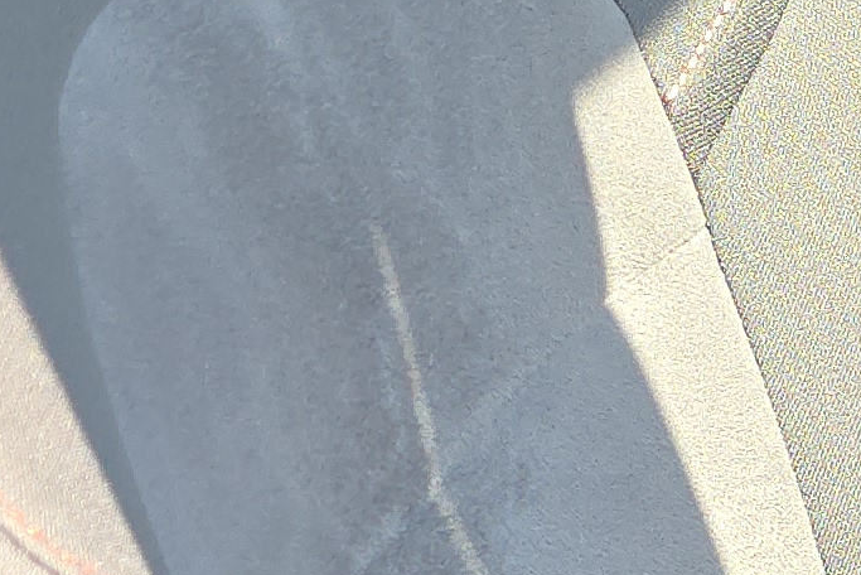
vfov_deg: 9.4
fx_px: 3350
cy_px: 948
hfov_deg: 12.2
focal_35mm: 140
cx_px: 1964
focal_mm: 6.3
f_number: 1.7
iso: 50
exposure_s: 1/180
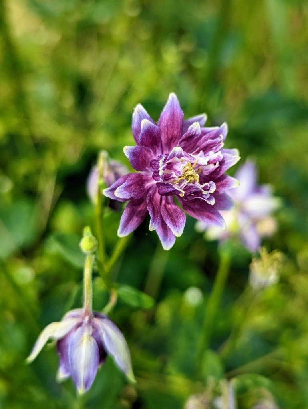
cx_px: 154
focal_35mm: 48
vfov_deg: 39.6
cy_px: 204
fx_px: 568
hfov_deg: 30.3
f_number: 1.85
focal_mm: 6.81
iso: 46
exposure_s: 1/737
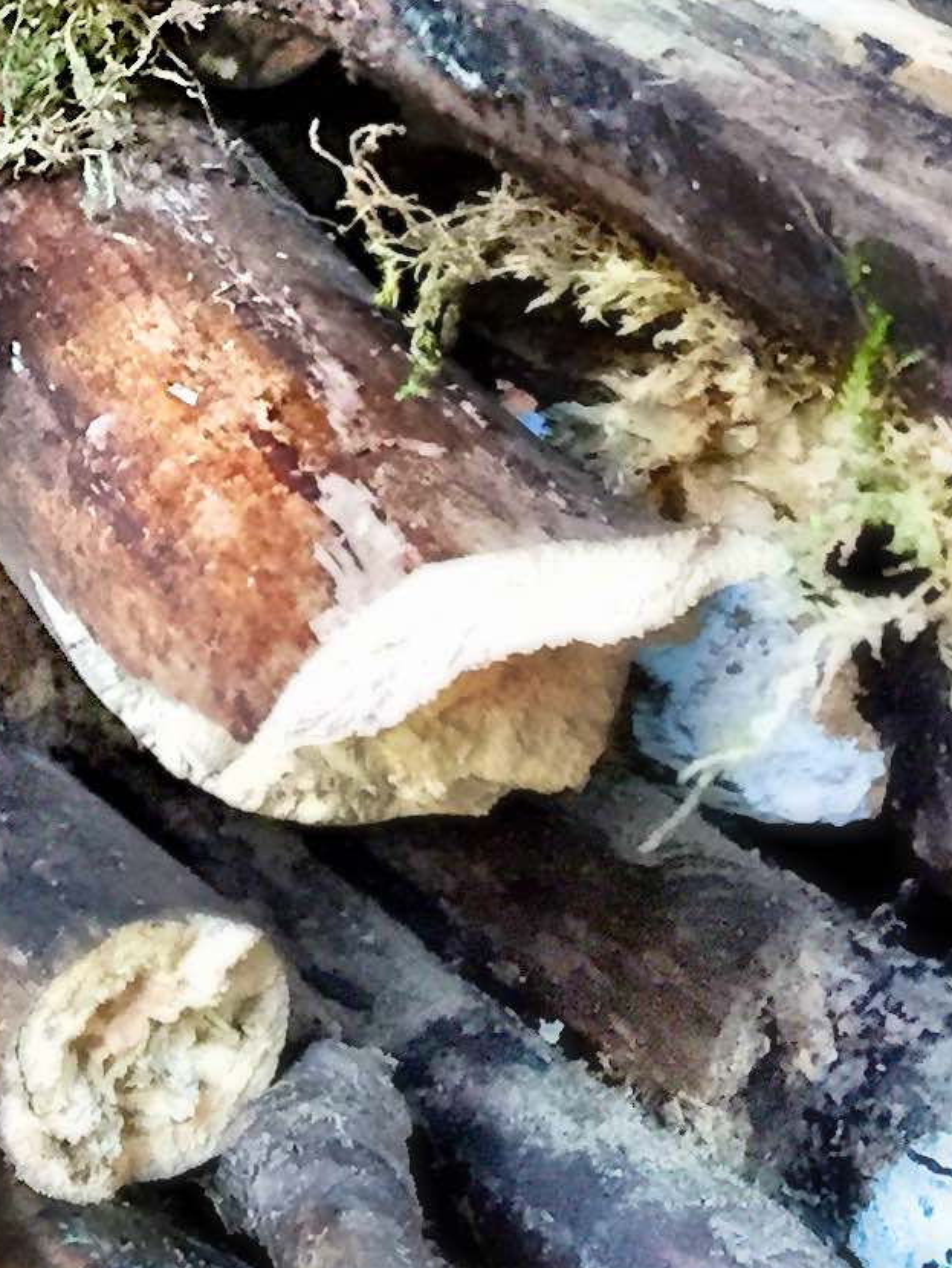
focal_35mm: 114
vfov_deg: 17.0
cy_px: 61
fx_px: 4178
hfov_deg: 12.1
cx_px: -694
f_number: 2.2
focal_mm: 4.15
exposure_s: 1/15
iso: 250
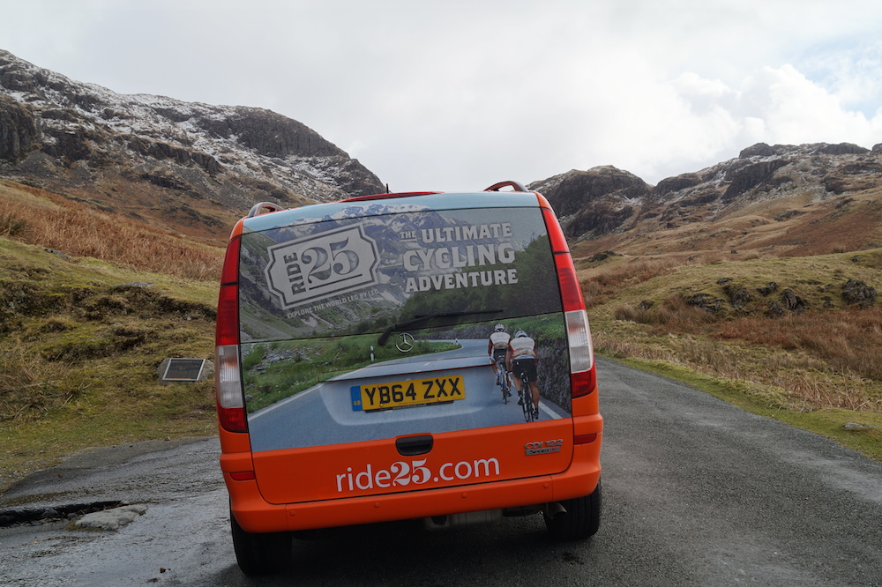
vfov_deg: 34.2
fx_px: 955
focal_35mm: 39
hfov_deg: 49.6
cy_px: 294
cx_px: 441
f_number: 7.1
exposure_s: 1/200
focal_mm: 26
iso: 100
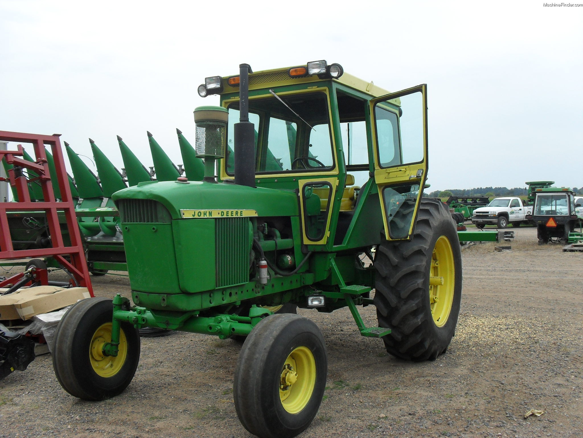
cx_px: 292
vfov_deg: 40.7
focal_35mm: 35
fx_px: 589
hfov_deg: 52.6
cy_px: 219
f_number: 3.2
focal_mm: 6.3
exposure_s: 1/350
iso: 100
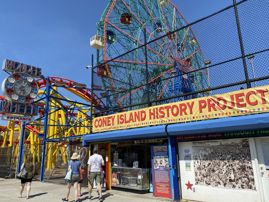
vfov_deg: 51.4
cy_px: 101
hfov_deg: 65.3
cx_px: 135
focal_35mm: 27
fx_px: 210
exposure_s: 1/3205
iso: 32
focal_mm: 4.25
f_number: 1.8
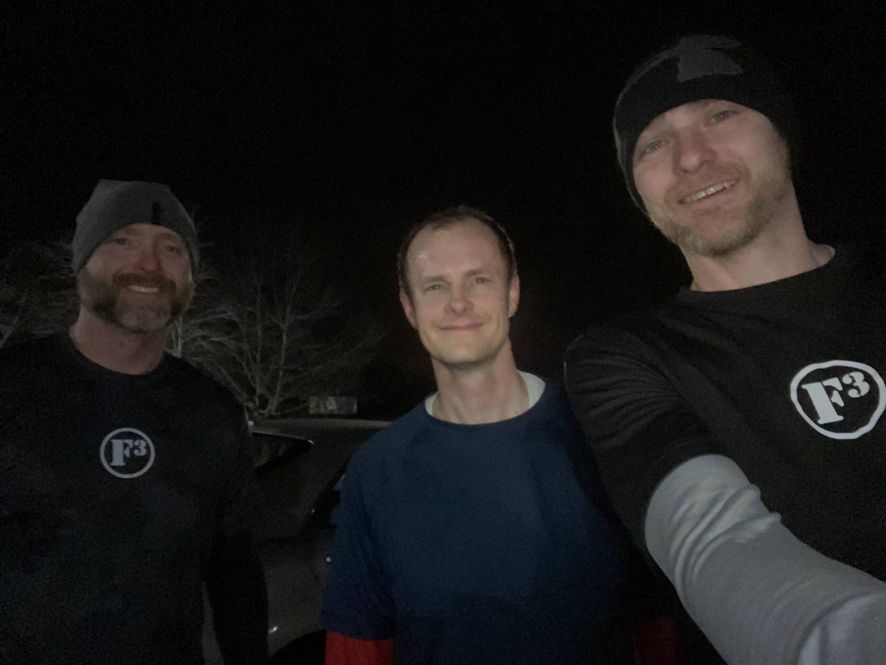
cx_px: 443
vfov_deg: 58.9
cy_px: 332
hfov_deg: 73.9
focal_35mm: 23
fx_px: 589
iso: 1250
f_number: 2.2
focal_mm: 2.71
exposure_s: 1/16
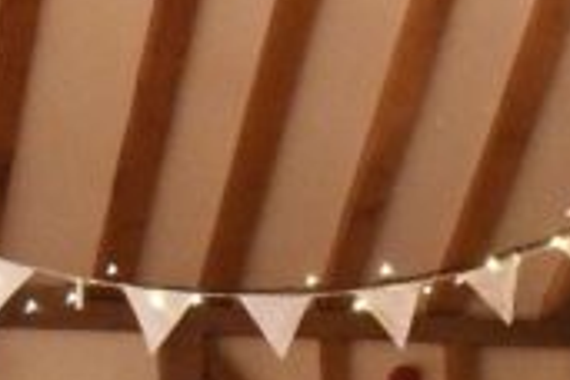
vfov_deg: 7.5
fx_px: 2755
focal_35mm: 174
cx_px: 1557
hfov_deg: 9.8
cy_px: 792
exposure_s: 1/50
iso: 6400
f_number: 4.5
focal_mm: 29
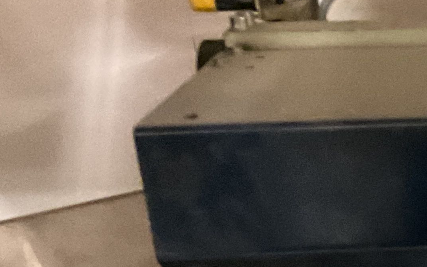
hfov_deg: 15.2
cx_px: 798
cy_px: 331
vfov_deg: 11.1
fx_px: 1350
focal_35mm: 116
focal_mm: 3
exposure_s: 1/25
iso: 500
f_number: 1.8
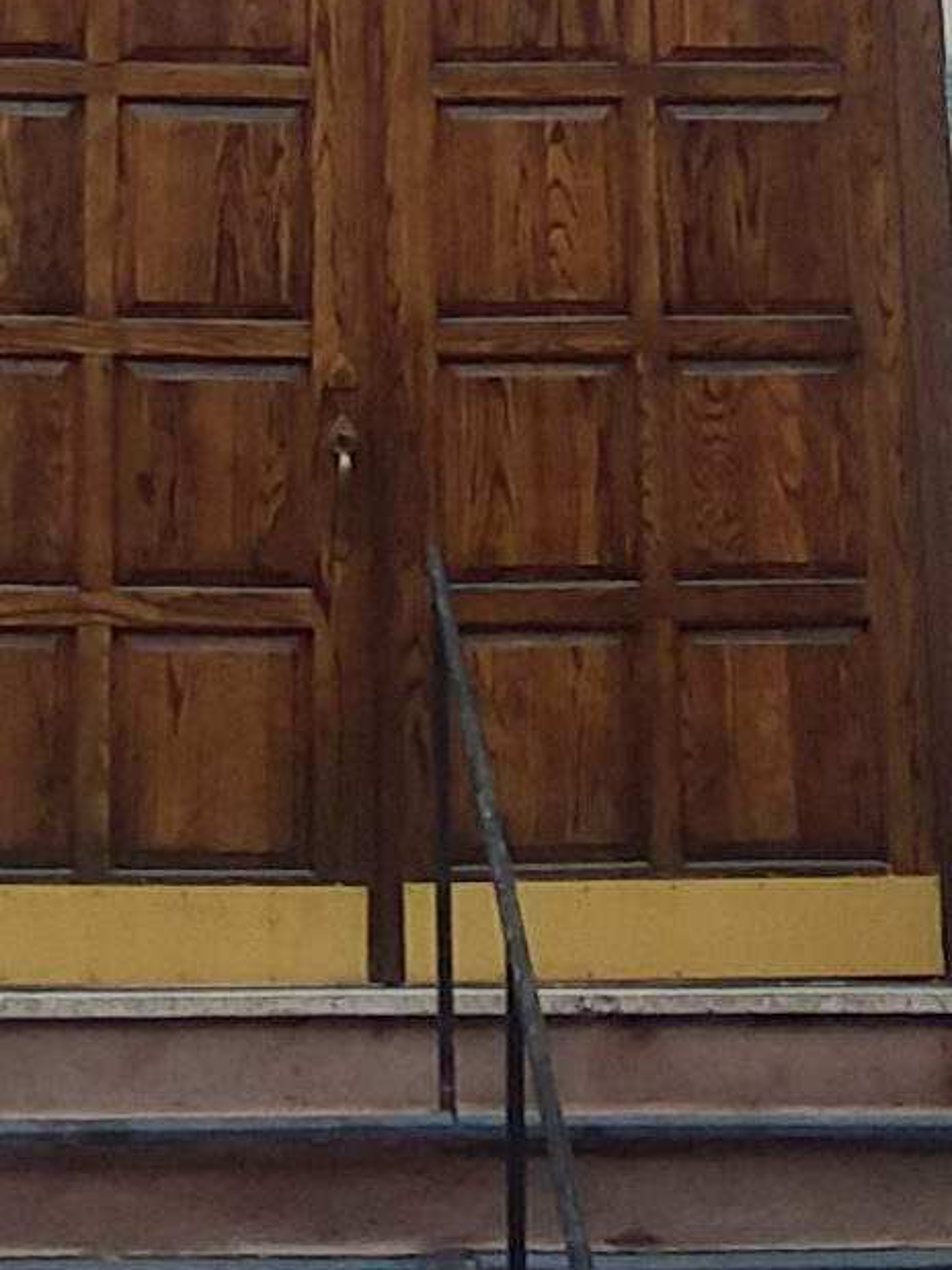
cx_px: 263
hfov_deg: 12.3
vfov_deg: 15.0
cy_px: -747
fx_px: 4402
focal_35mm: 120
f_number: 1.9
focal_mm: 2.47
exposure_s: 1/120
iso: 50
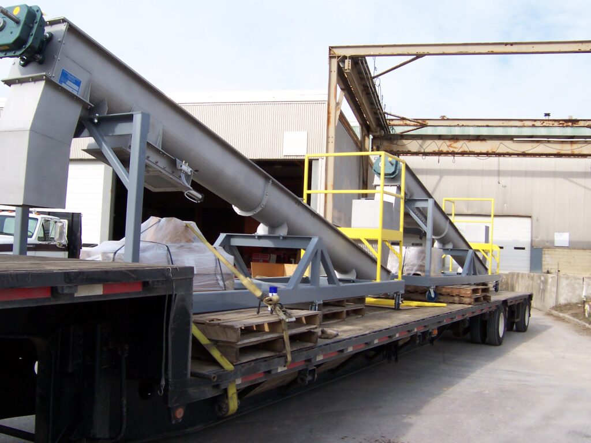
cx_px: 296
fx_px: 615
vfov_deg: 39.7
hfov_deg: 51.4
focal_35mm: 36
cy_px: 222
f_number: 4
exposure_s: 1/500
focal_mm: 5.6
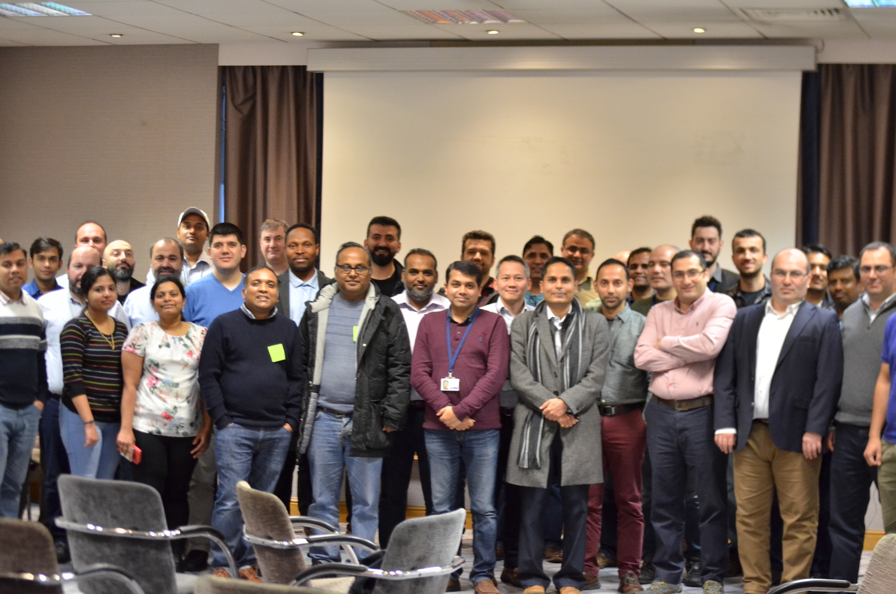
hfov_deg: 24.7
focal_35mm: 82
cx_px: 448
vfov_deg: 16.5
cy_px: 297
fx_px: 2049
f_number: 4
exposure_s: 1/30
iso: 1250
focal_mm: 55
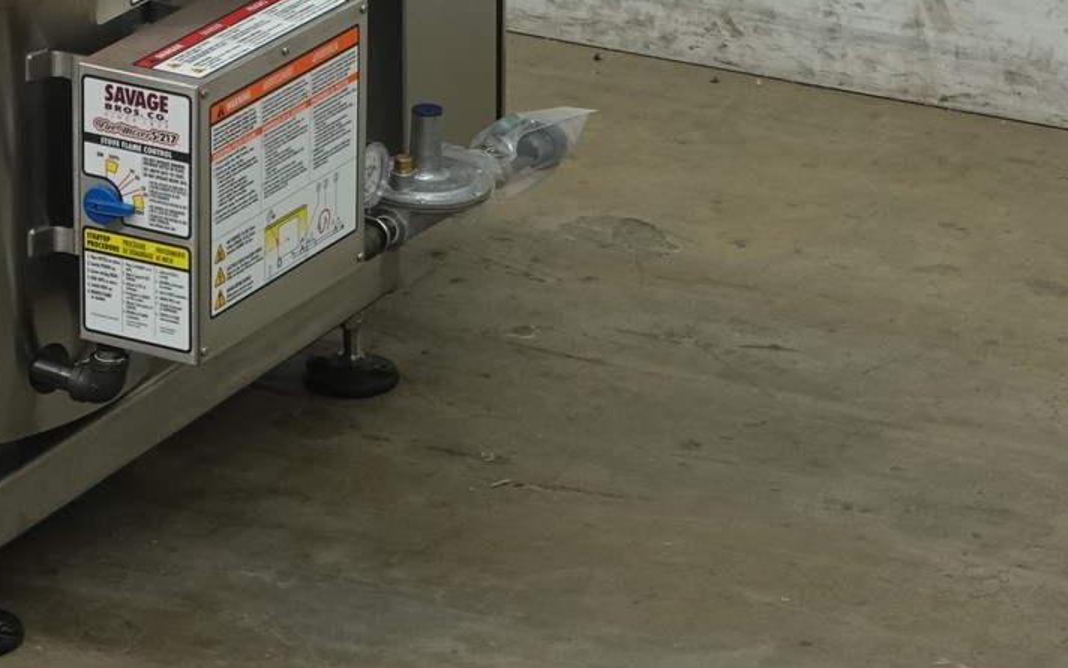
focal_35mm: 220
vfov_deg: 5.9
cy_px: -236
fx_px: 6403
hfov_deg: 9.5
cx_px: -22
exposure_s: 1/80
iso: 250
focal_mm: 27.44
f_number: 4
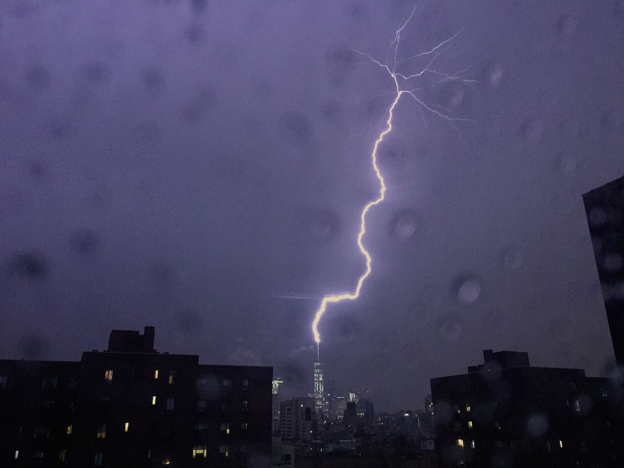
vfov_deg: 48.2
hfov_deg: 61.7
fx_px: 523
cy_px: 234
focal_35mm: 29
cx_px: 312
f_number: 2.2
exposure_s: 1/15
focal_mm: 4.15
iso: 640
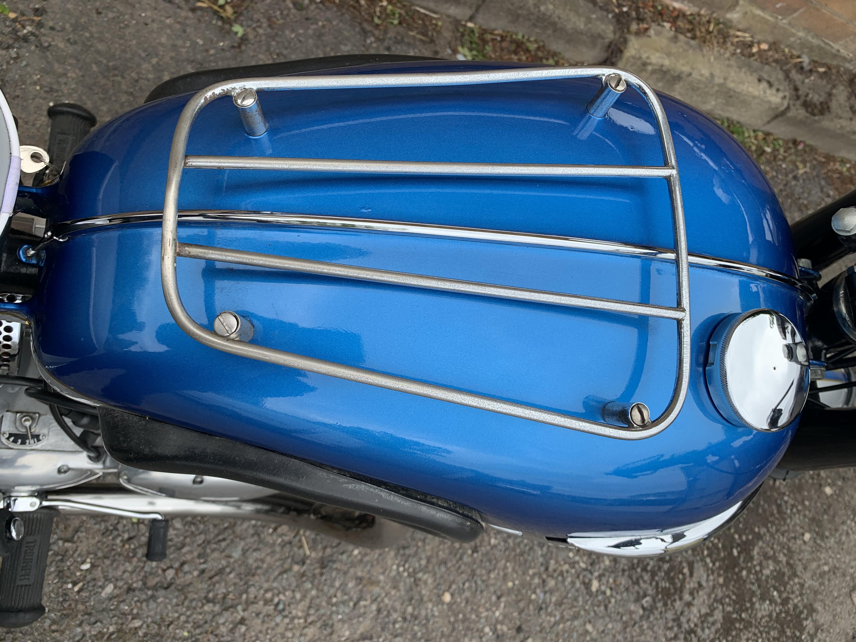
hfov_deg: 67.3
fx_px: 643
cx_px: 428
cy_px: 321
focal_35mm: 26
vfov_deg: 53.1
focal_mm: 4.25
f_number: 1.8
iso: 25
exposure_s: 1/601
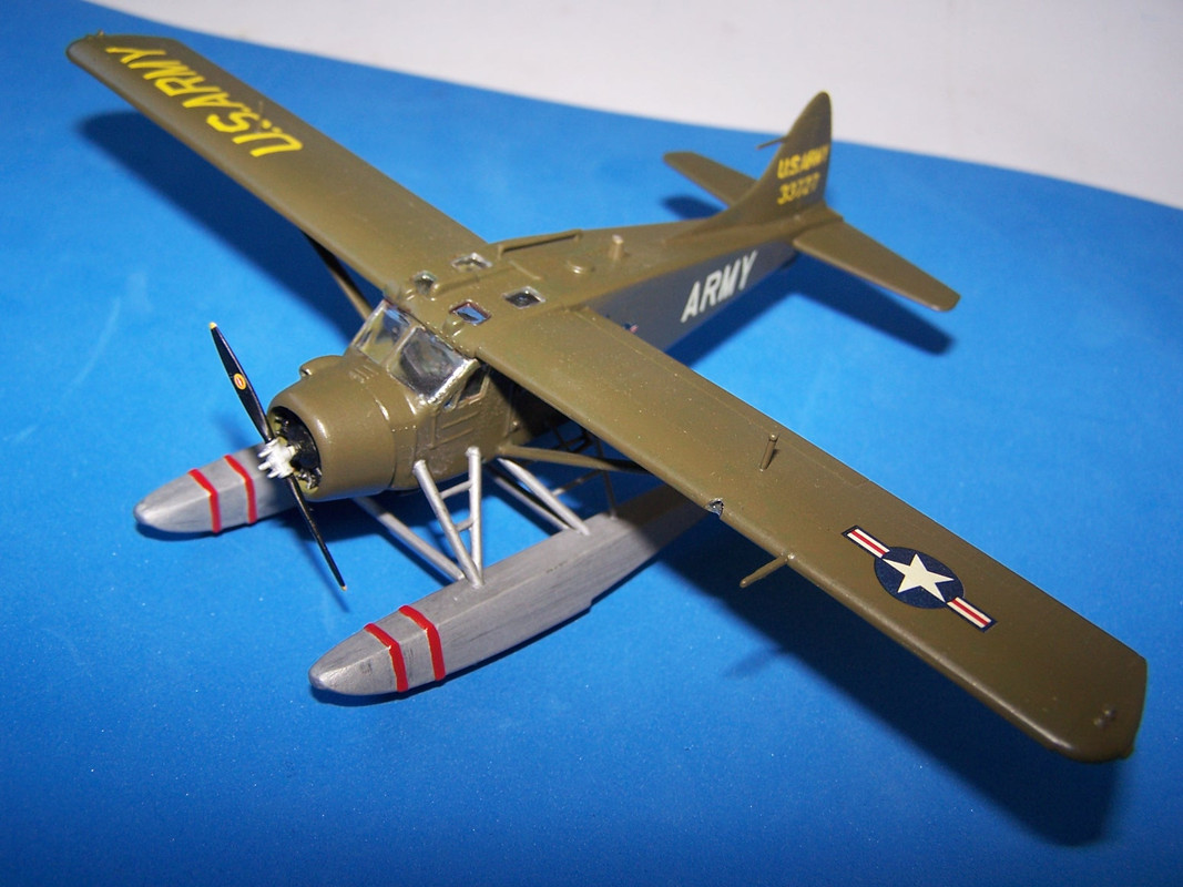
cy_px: 444
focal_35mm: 38
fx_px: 1299
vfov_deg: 37.7
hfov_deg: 49.0
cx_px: 592
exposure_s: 1/60
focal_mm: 6.3
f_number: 2.8
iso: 80
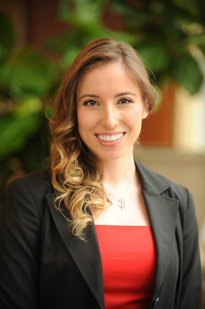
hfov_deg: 11.8
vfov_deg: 17.7
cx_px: 102
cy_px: 154
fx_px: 992
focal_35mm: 116
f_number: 2.8
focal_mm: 116
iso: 1000
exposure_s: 1/250
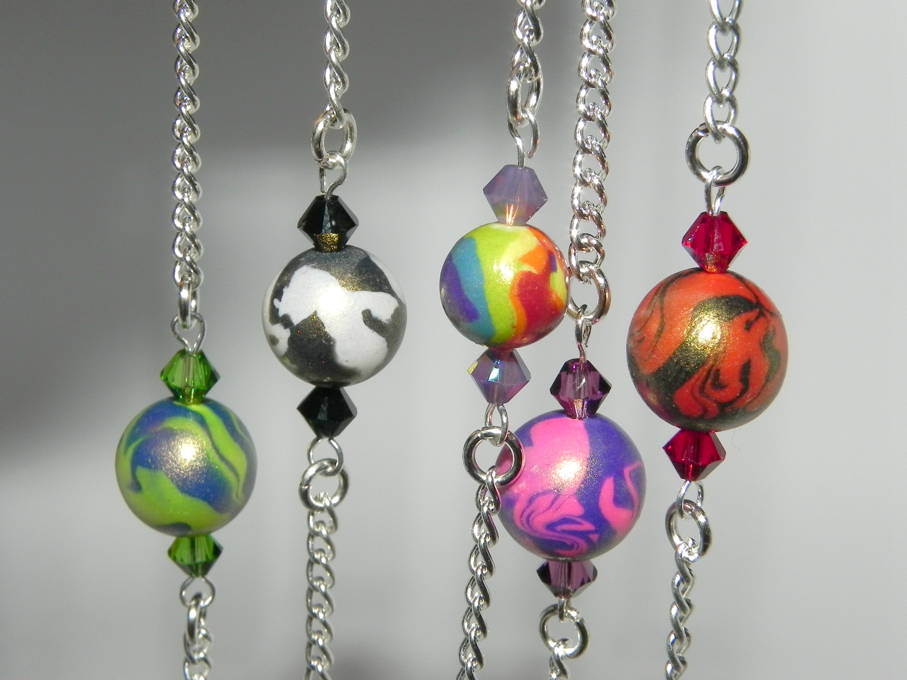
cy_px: 340
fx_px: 1965
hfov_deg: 26.0
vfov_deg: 19.6
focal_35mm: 75
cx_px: 454
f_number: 8
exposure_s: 1/30
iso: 200
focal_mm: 13.4
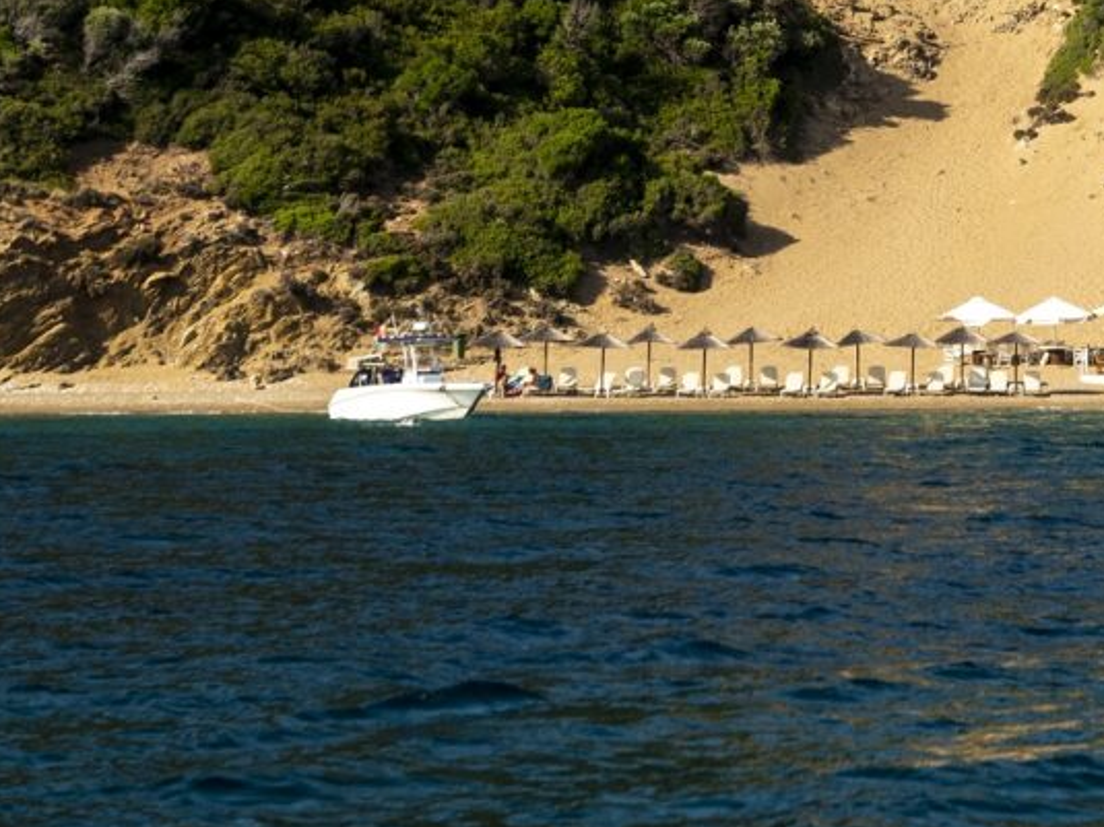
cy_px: -106
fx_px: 4400
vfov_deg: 10.6
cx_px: 1248
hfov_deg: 14.0
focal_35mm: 138
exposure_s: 1/500
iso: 100
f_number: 5.6
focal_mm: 50
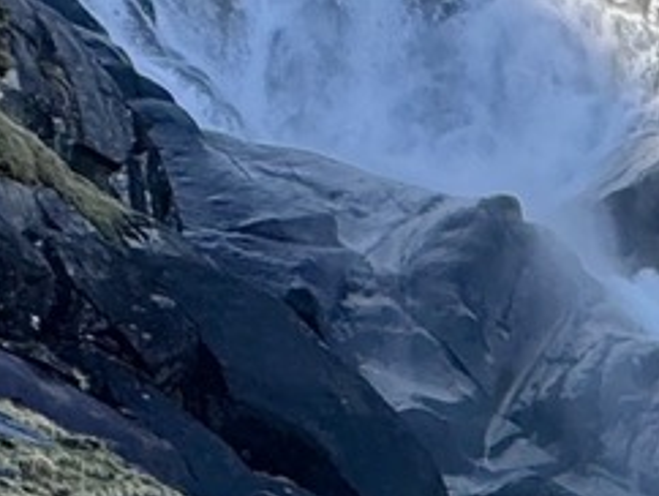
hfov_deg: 17.5
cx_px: 1362
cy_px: 736
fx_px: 1410
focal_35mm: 74
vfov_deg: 17.9
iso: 40
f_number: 2.2
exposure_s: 1/453
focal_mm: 2.22
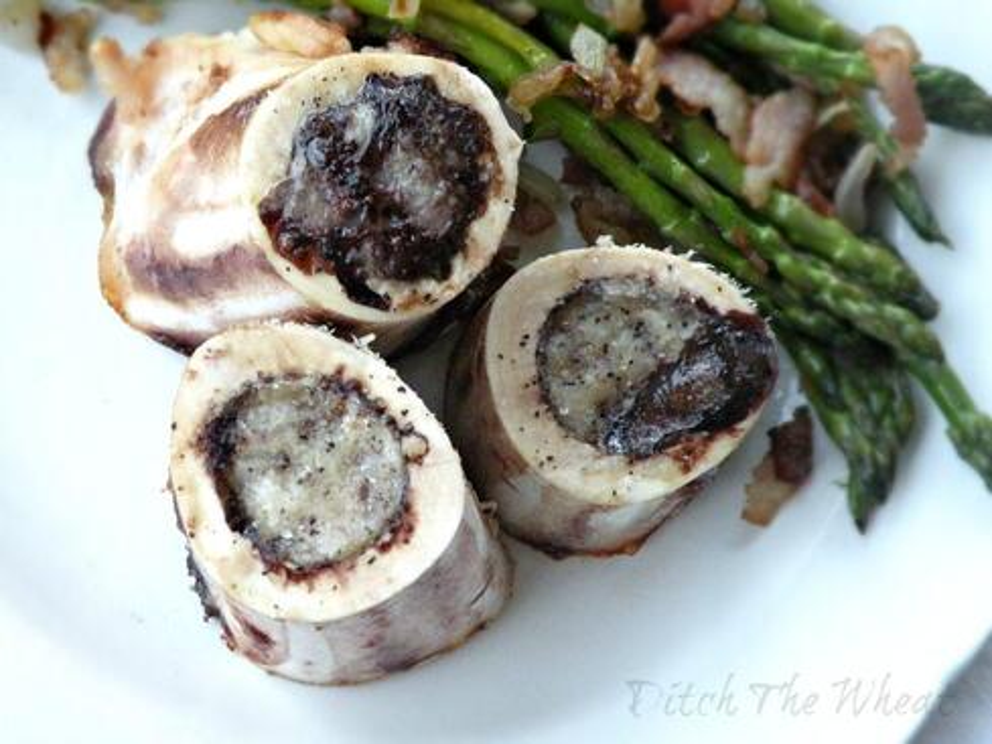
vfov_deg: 13.5
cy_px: 372
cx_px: 496
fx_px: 3153
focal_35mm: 110
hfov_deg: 17.9
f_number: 4
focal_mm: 19.4
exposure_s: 1/45
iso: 400
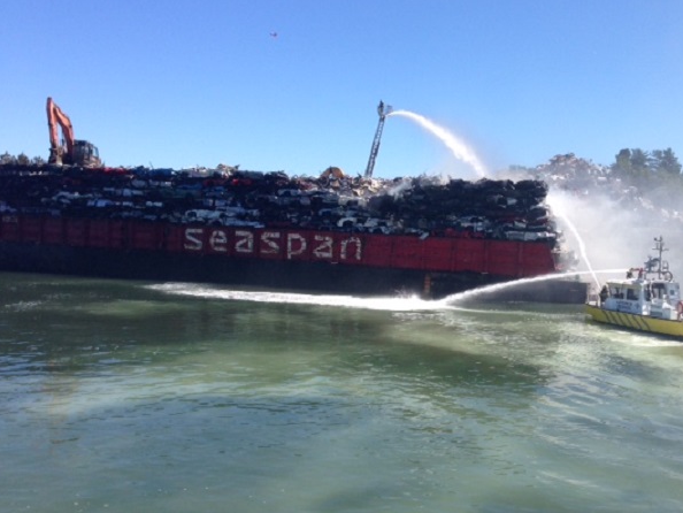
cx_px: 413
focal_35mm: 40
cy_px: 271
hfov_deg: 46.5
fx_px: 790
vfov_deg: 36.0
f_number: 2.4
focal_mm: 4.12
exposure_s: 1/1178
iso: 50
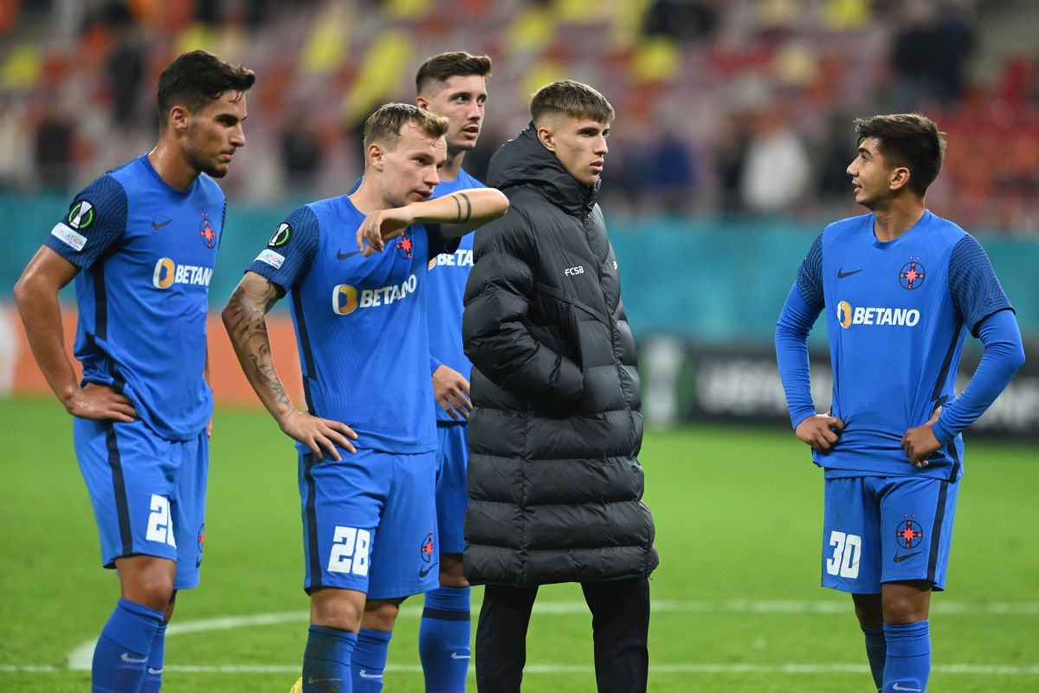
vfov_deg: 4.6
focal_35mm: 300
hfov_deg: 6.9
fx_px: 8658
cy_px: 346
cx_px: 520
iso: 4000
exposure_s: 1/2500
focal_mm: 300
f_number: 2.8
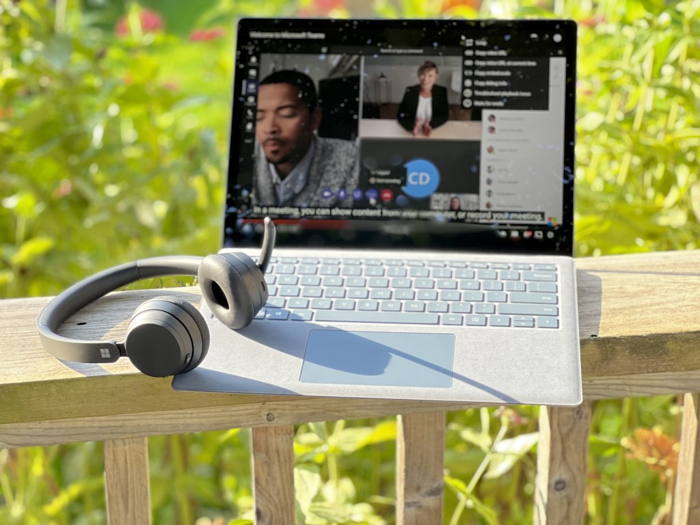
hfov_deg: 25.3
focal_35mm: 77
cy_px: 262
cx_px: 350
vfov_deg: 19.1
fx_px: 1557
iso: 125
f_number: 2.8
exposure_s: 1/121
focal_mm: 9
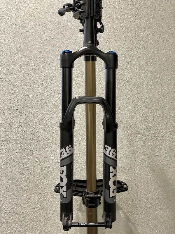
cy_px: 117
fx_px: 351
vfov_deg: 36.8
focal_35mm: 52
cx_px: 88
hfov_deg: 28.0
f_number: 2
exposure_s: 1/60
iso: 400
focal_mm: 6
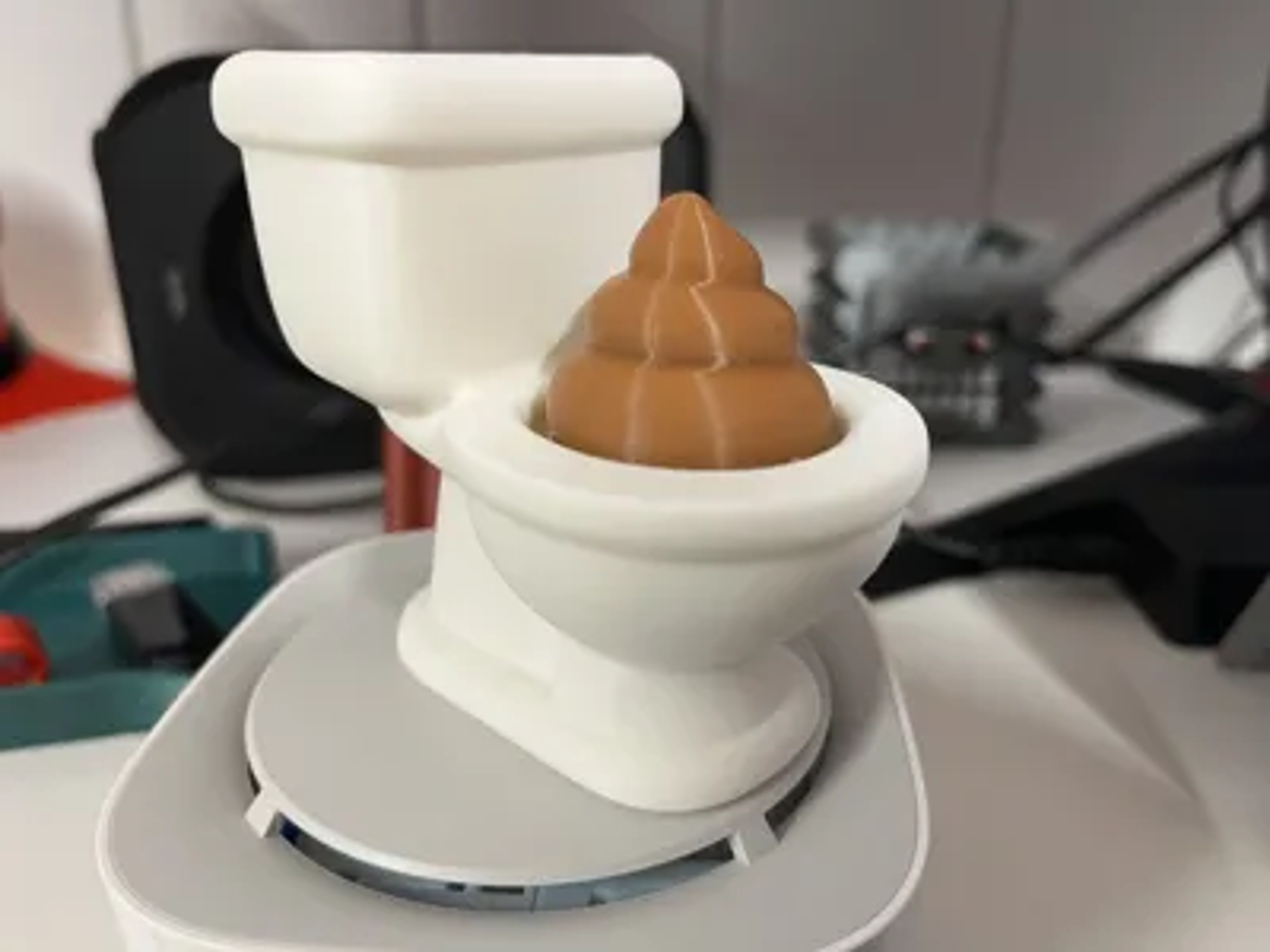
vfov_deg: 53.1
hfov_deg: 67.3
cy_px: 476
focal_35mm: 26
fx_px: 954
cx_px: 635
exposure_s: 1/50
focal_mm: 5.1
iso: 125
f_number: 1.6
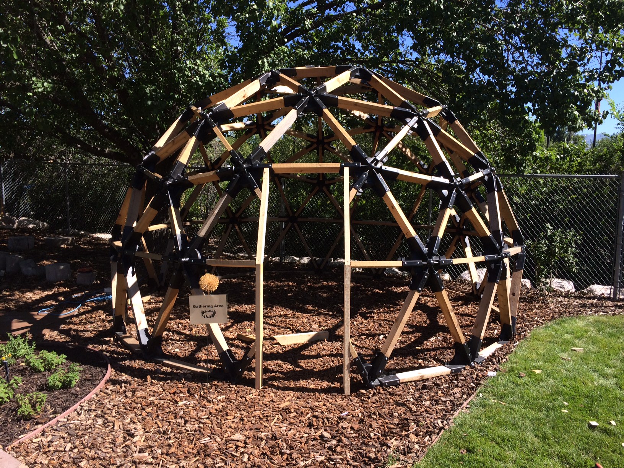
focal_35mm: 29
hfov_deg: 61.7
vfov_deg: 48.2
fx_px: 523
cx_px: 312
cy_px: 234
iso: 32
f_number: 2.2
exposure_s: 1/1053
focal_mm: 4.15
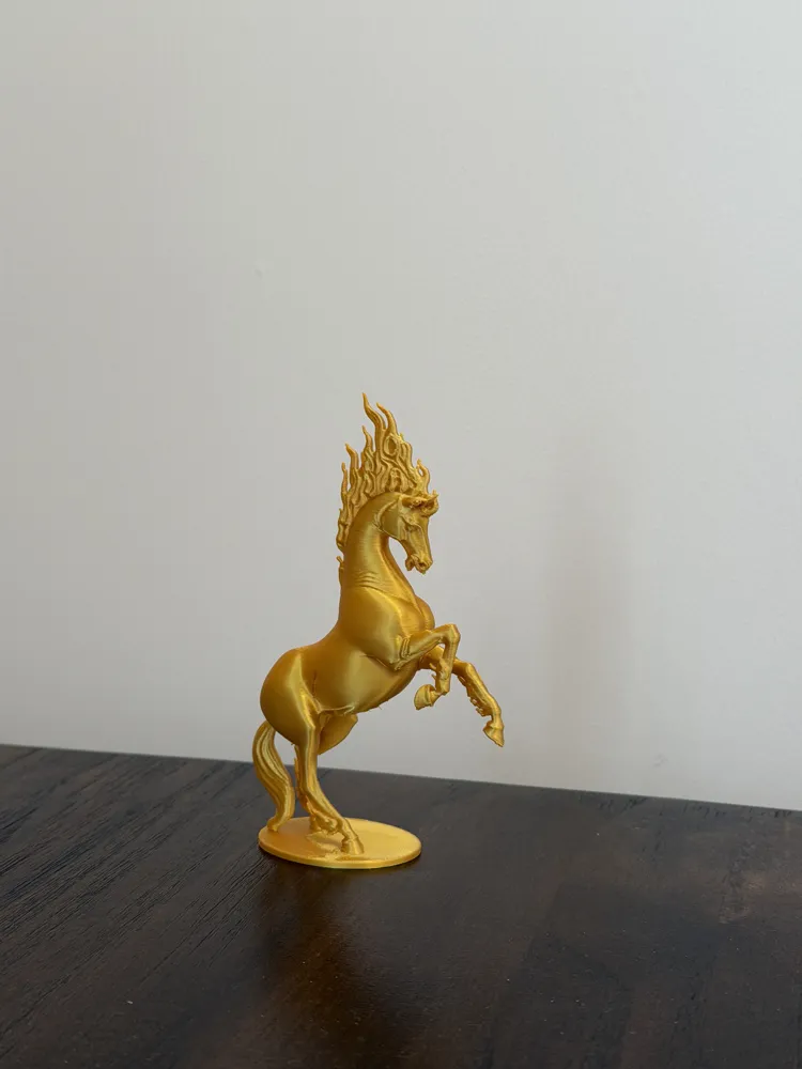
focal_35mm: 48
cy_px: 534
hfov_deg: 30.3
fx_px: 1483
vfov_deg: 39.7
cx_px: 401
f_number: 1.78
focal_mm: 6.76
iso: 80
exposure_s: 1/118
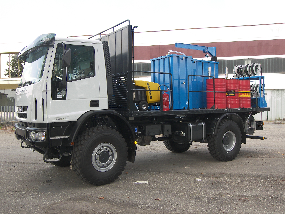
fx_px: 288
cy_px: 107
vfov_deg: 40.7
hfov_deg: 52.6
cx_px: 142
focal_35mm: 35
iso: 50
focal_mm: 7.3
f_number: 3.2
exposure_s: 1/200
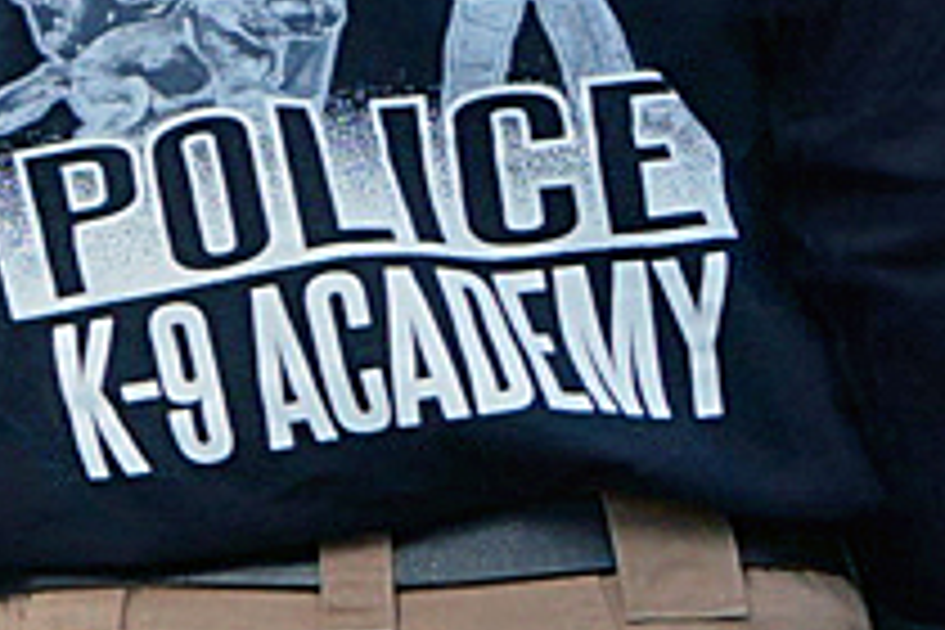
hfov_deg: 8.4
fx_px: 4856
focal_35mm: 185
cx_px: -2326
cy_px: 180
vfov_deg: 7.4
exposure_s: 1/250
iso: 100
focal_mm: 16
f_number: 5
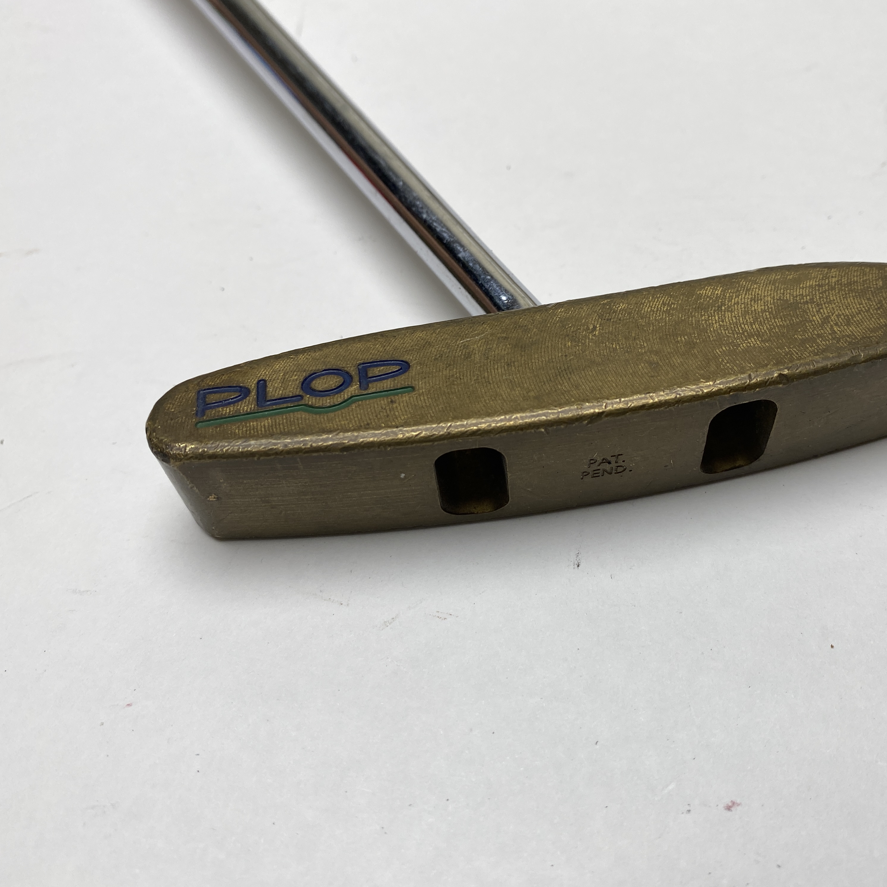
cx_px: 537
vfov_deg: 52.5
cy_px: 441
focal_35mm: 31
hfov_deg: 52.1
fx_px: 899
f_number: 1.8
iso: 32
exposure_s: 1/295
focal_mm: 4.25
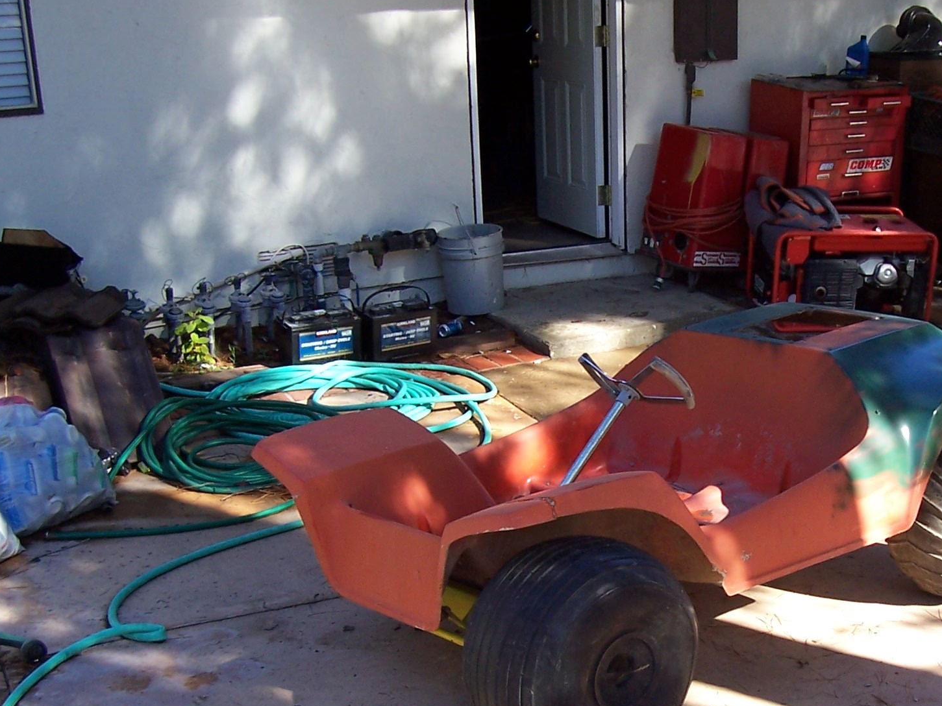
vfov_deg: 26.8
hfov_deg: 34.8
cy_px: 496
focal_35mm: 54
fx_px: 1469
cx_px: 709
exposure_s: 1/250
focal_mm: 5.6
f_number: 2.7
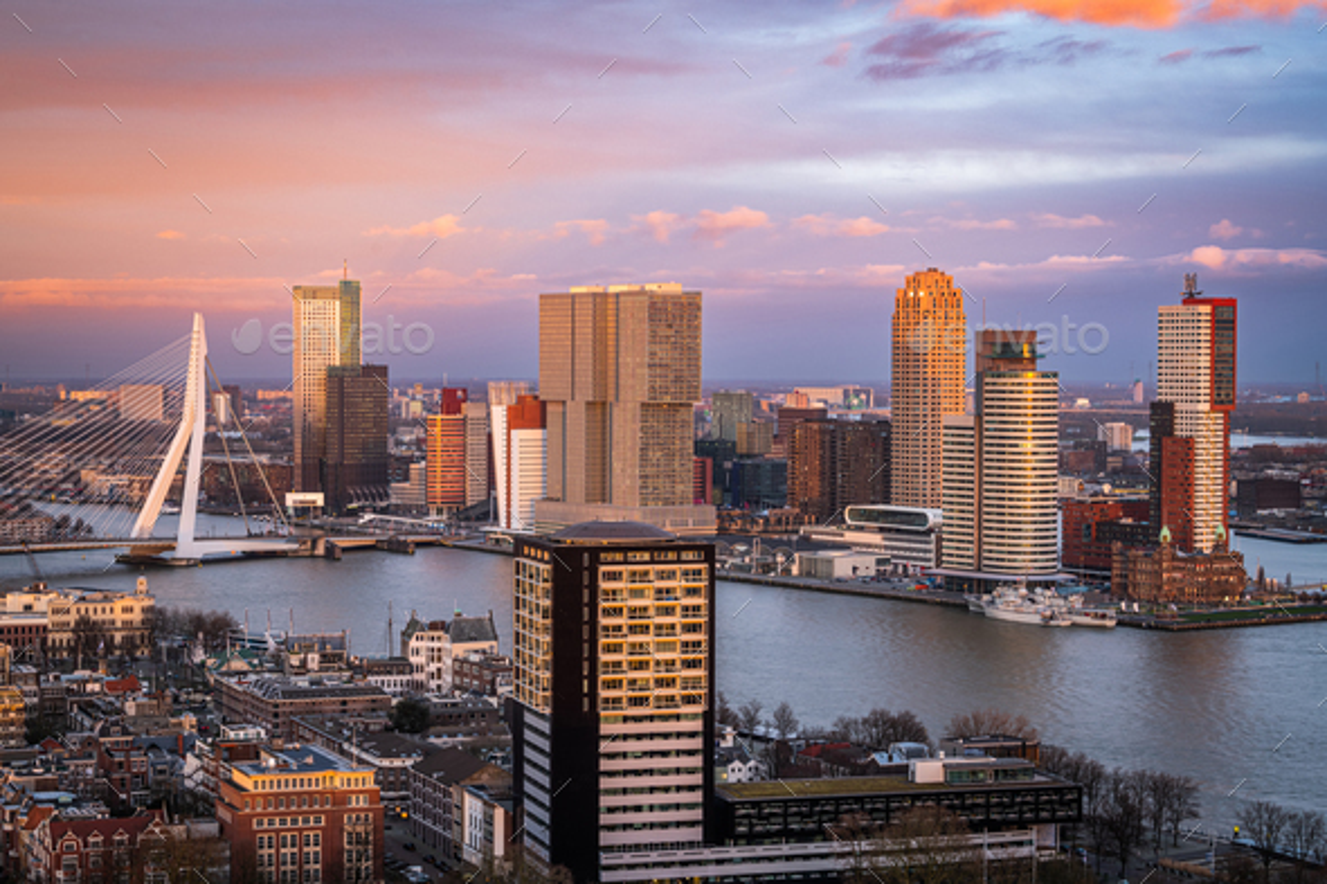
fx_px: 2579
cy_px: 442
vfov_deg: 19.4
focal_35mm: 70
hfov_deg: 28.9
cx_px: 664
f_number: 8
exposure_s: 1/25
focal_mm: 70
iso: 64
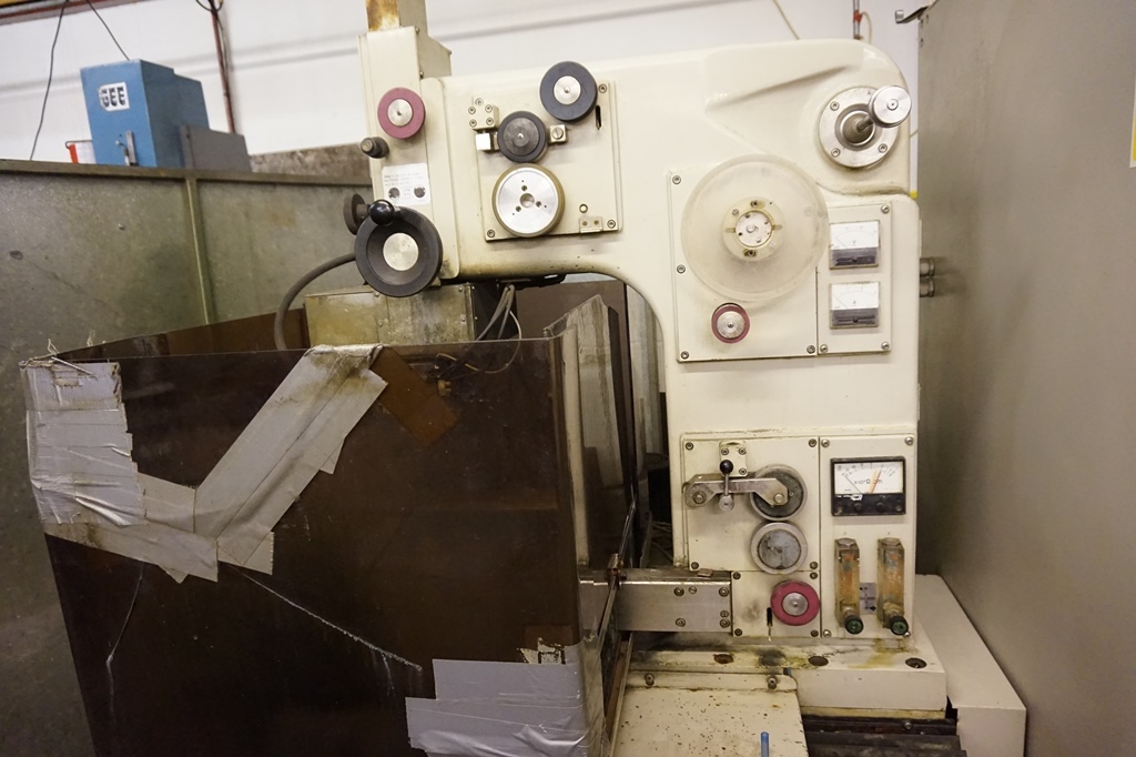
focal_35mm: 24
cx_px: 568
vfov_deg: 53.1
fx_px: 757
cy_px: 378
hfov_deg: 73.8
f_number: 3.5
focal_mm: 16
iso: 3200
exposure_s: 1/125
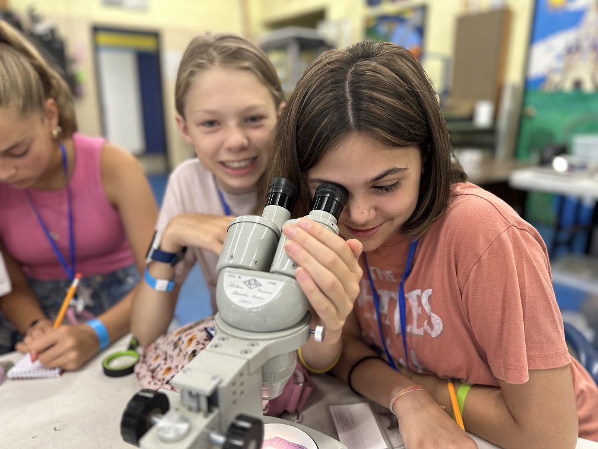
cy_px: 224
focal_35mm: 24
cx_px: 299
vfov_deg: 56.8
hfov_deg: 71.6
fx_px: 415
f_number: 1.78
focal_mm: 6.86
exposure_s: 1/60
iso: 200
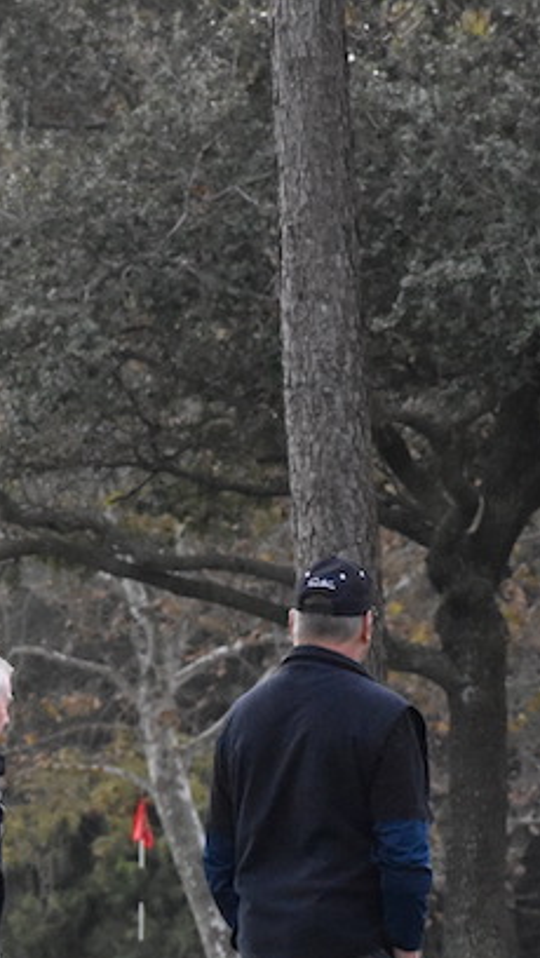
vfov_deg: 3.0
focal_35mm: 731
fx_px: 18577
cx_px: 228
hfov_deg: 1.7
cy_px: 781
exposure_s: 1/3200
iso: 5600
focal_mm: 190
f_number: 10
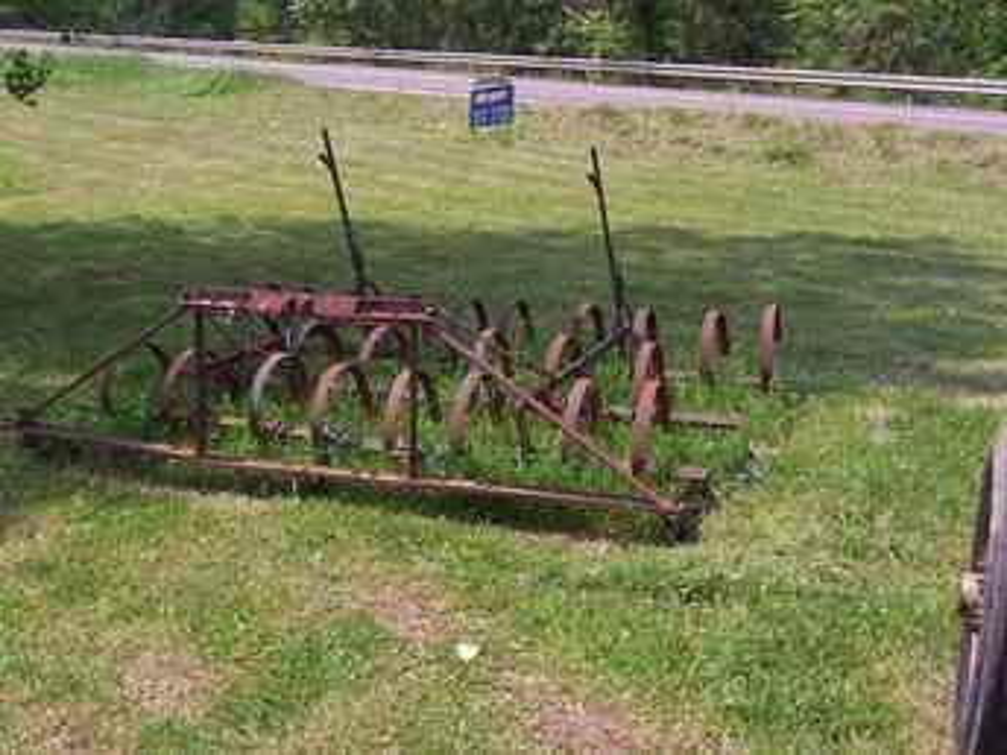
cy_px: 378
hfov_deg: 41.2
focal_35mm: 46
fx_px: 1338
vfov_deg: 31.5
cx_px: 504
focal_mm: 7
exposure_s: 1/350
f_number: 5.6
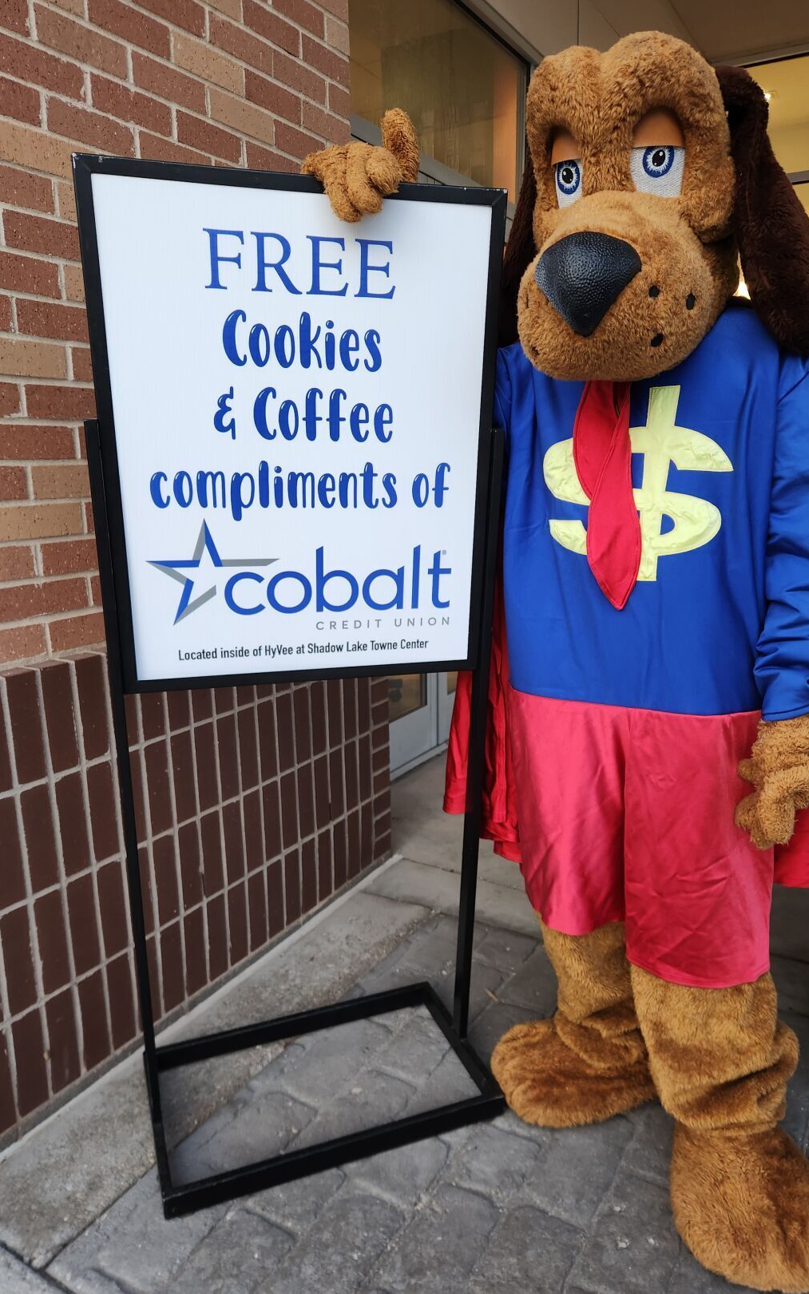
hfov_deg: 49.2
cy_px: 649
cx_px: 448
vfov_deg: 72.5
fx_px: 882
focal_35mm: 25
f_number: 1.8
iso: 160
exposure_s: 1/180
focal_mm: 5.4
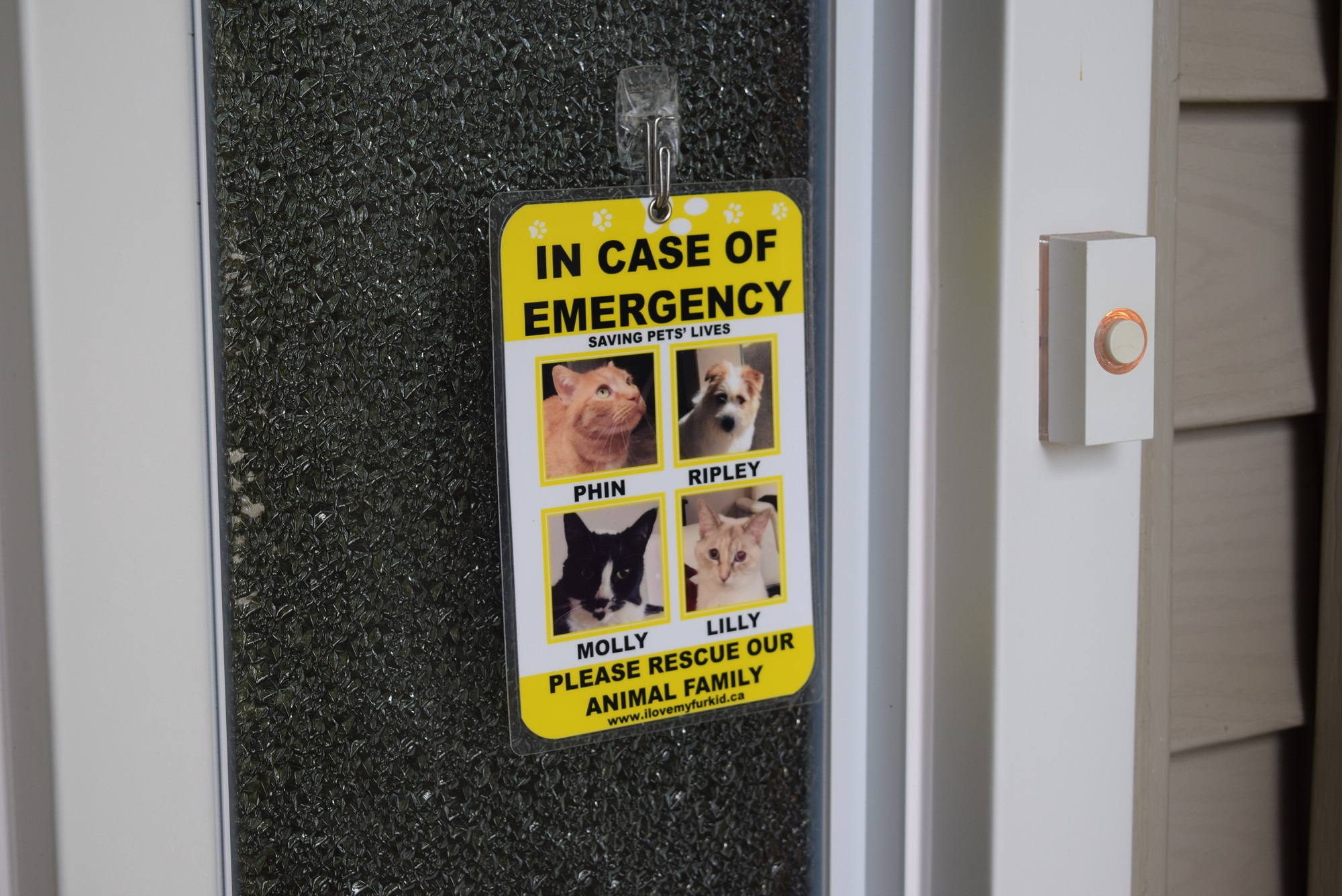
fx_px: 2350
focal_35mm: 63
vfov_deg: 21.6
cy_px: 448
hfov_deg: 31.9
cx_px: 671
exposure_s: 1/200
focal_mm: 42
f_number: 7.1
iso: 400
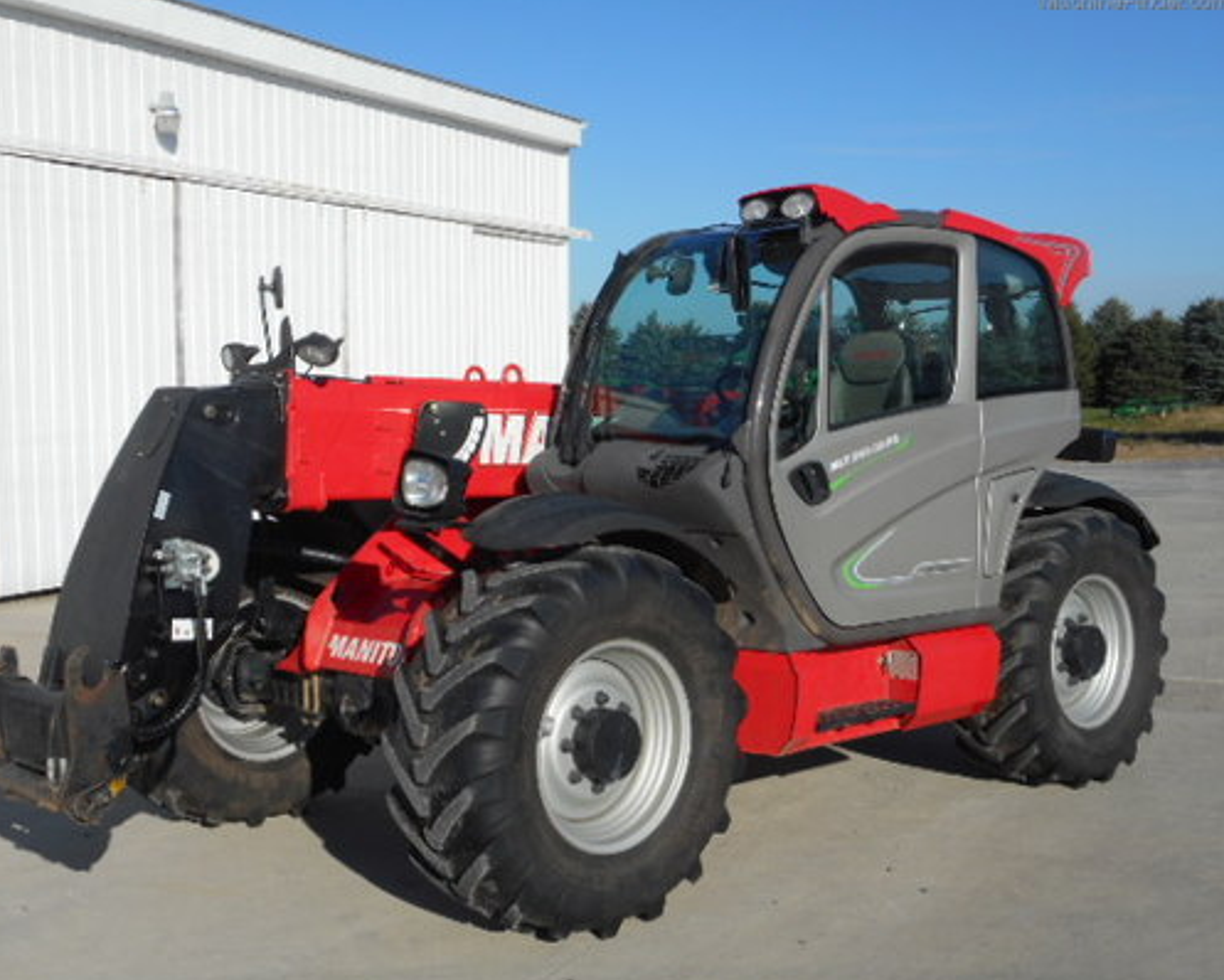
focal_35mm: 47
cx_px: 562
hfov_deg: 39.5
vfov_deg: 32.1
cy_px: 492
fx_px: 1703
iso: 80
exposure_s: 1/800
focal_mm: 7.9
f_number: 4.7
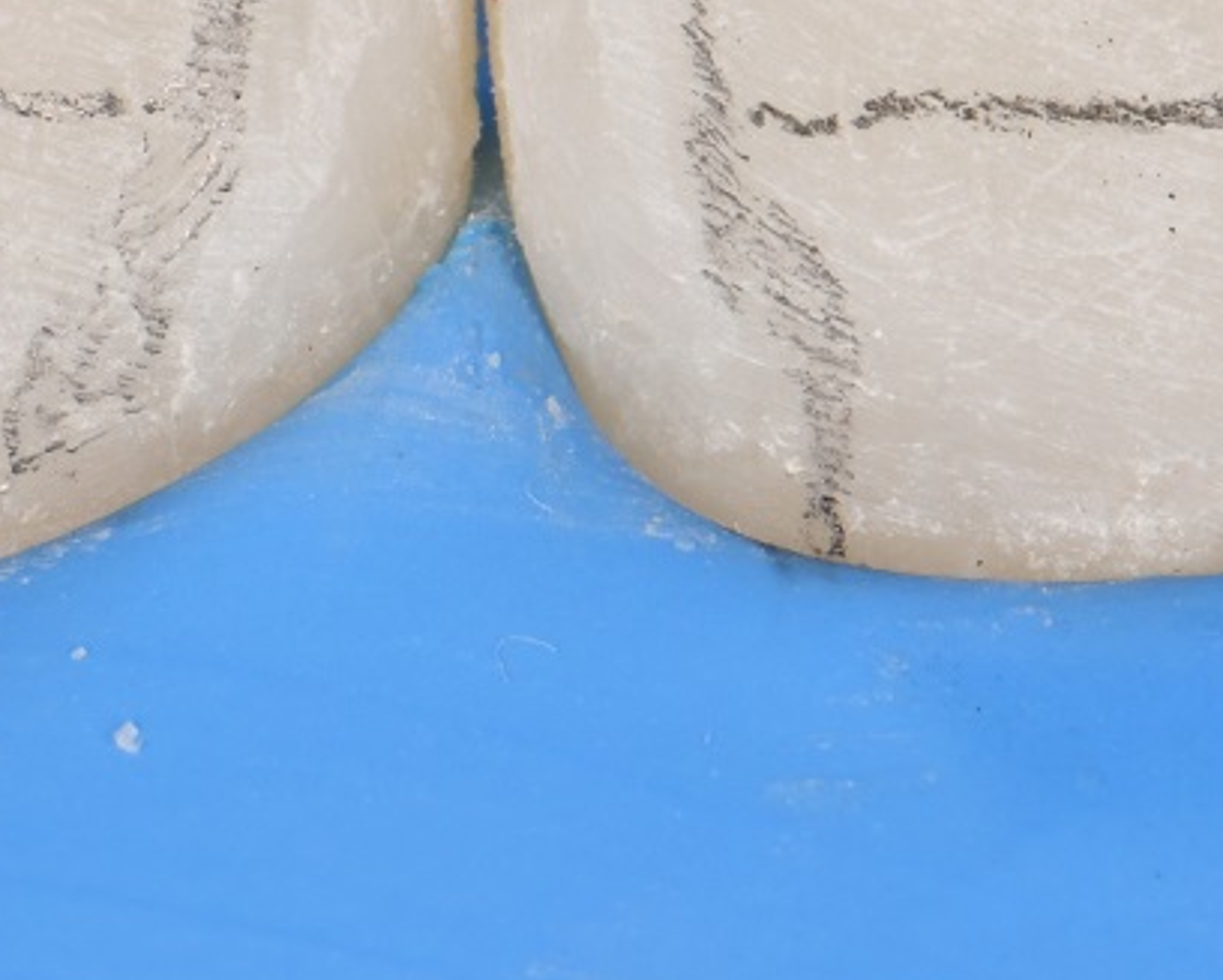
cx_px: 573
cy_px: 51
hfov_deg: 3.9
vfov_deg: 3.1
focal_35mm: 498
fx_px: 18039
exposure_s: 1/160
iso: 200
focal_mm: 105
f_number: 32
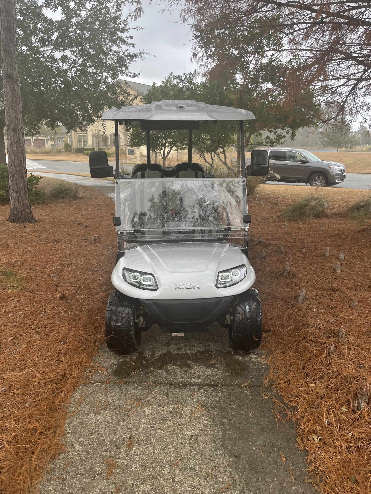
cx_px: 186
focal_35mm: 26
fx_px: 372
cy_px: 247
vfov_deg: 67.3
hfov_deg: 53.1
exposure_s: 1/122
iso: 40
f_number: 1.6
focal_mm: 5.1
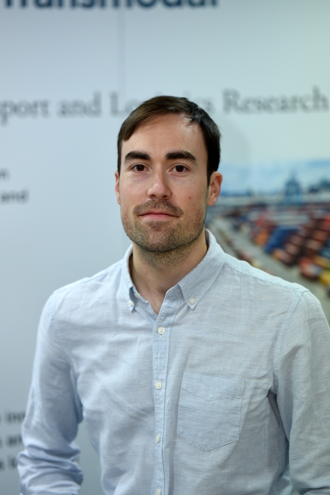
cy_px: 248
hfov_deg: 9.2
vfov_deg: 13.7
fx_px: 2060
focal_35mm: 150
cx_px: 165
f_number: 2.8
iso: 800
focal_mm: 150
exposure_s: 1/160
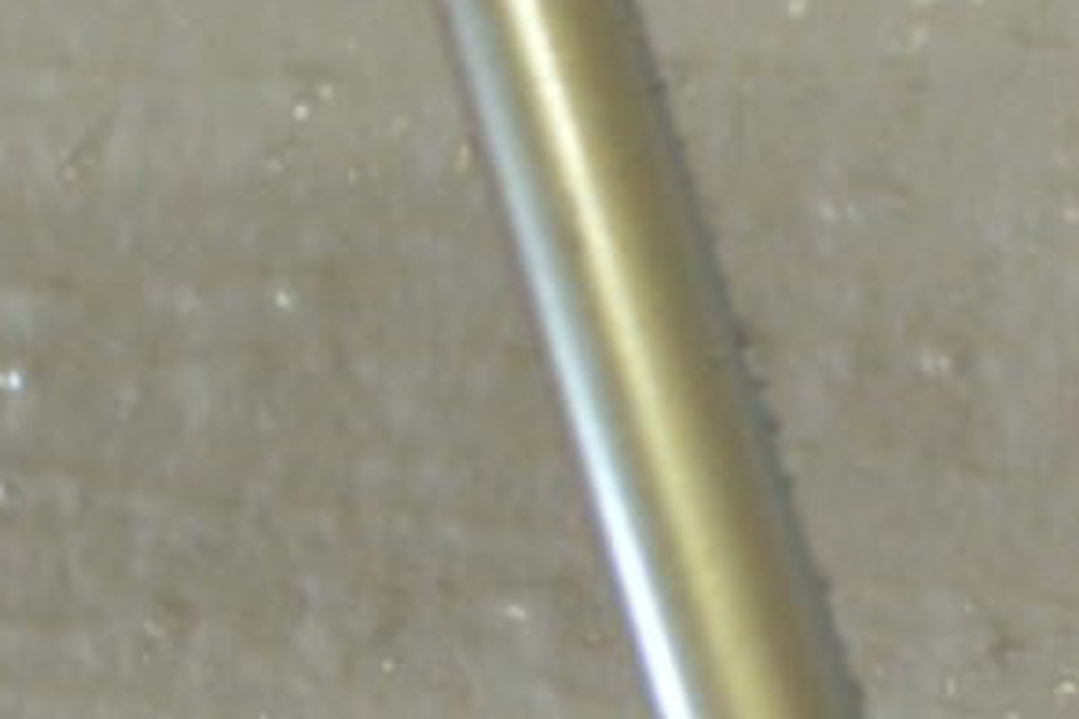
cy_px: -271
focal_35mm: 188
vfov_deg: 7.2
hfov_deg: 9.7
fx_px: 5634
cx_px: 2609
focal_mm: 18
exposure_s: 1/80
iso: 800
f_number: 4.5
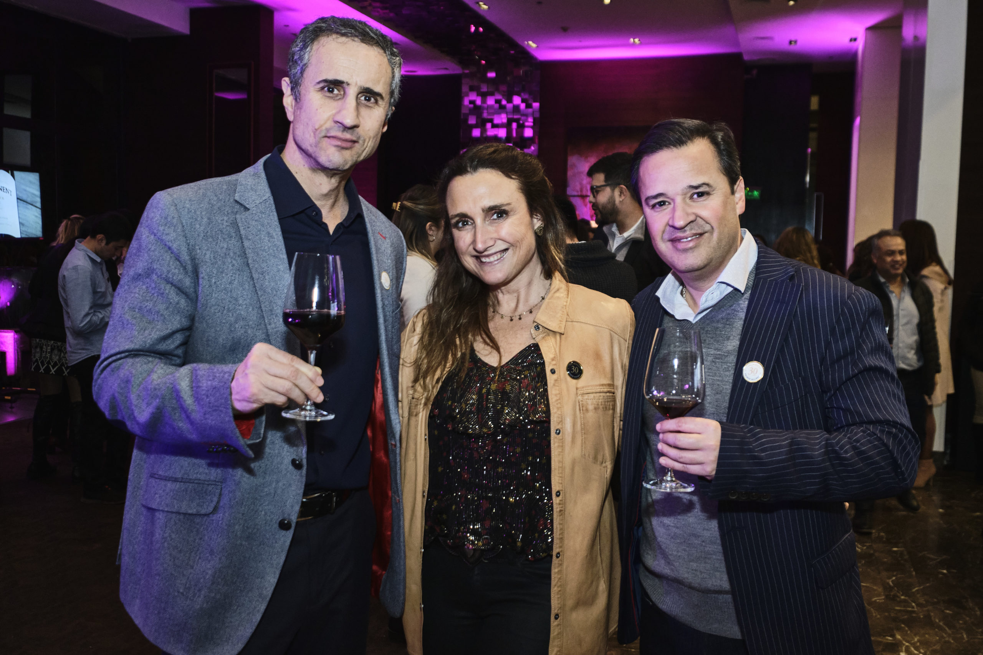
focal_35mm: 36
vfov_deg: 36.9
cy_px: 328
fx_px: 983
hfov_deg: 53.1
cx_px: 492
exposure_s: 1/80
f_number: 4
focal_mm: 24
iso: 2500
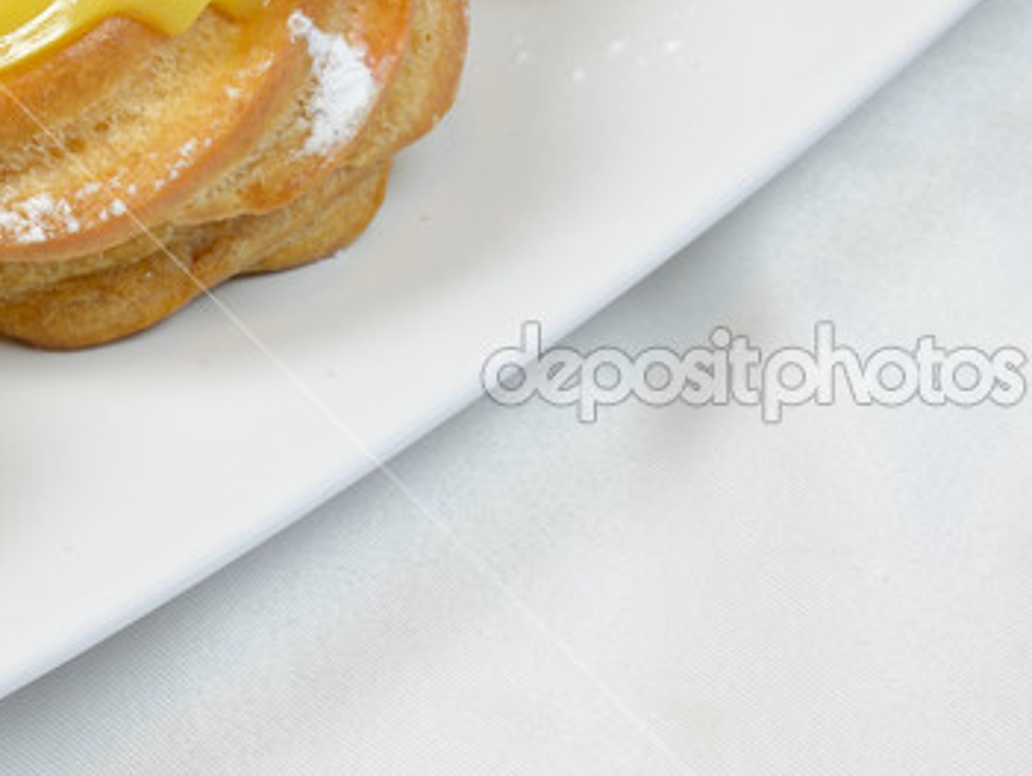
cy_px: -213
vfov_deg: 8.7
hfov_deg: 11.5
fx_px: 5014
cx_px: -298
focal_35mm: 168
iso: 140
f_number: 13
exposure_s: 1/2
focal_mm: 60
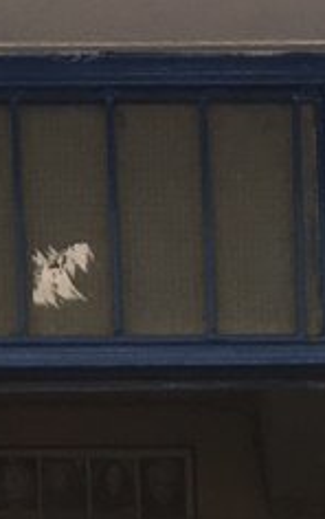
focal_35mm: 195
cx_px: 426
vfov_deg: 9.7
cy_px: 1160
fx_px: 2757
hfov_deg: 6.7
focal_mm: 4.15
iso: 32
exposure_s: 1/100
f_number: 2.2
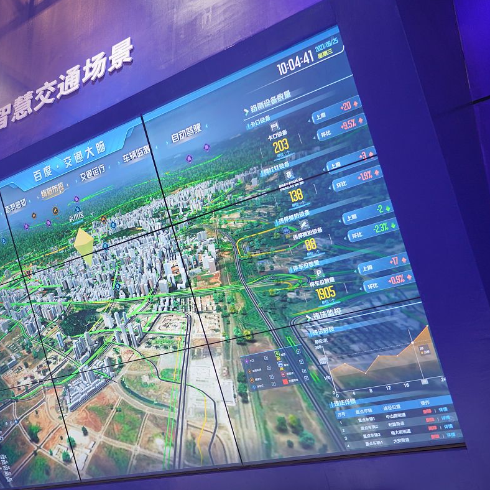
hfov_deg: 37.7
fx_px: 705
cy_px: 244
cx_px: 146
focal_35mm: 44
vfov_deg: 38.3
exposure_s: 1/100
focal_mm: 34
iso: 400
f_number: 4
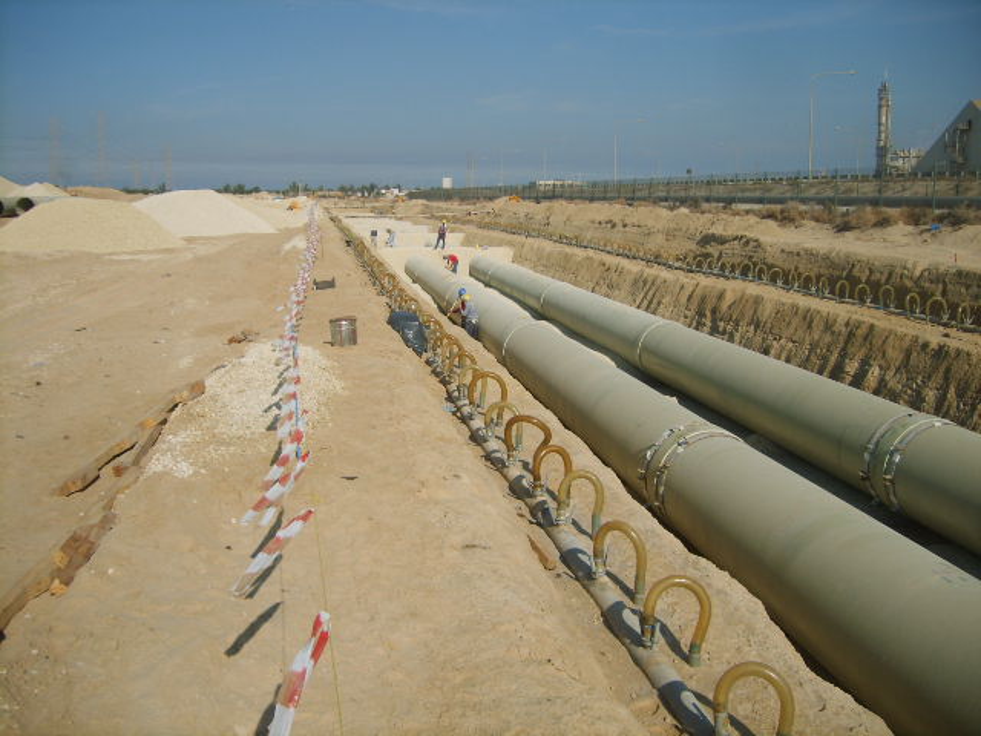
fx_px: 992
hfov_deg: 52.6
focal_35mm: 35
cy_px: 368
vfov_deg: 40.7
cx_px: 490
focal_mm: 5.8
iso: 50
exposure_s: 1/350
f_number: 7.1
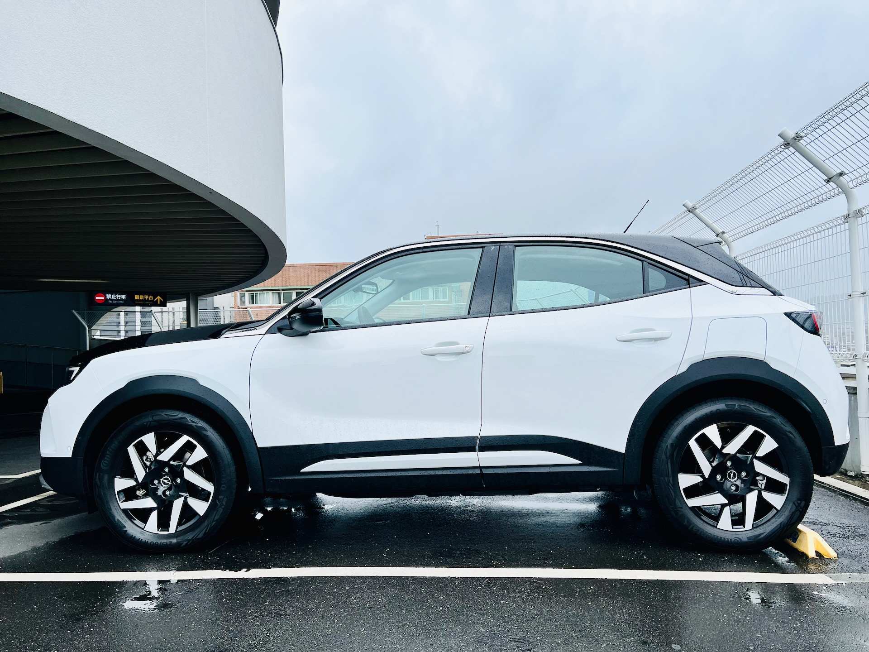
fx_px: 653
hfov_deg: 67.3
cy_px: 326
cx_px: 434
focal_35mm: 26
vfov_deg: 53.1
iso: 50
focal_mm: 5.7
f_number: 1.5
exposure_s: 1/7463
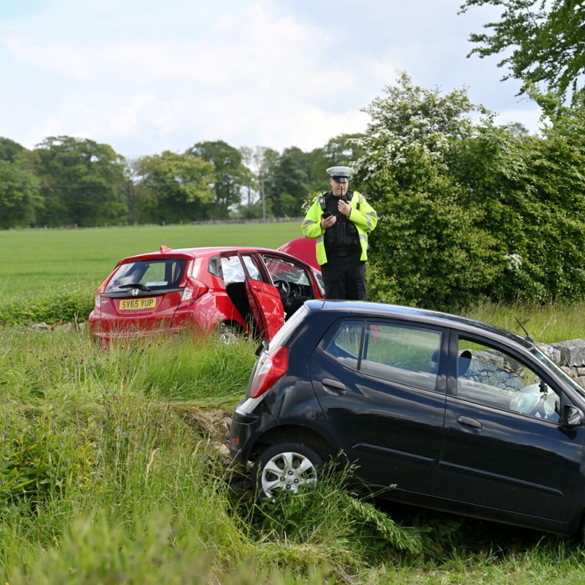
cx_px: 410
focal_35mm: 135
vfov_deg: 12.9
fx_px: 2581
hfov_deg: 12.9
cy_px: 295
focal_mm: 105
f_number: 4
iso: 400
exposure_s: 1/2000
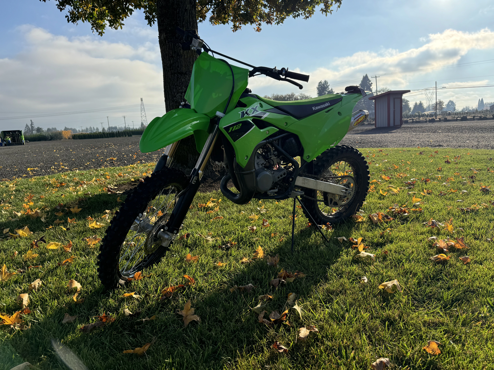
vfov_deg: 56.8
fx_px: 343
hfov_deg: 71.6
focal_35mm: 24
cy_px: 185
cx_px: 247
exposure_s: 1/3802
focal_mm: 6.76
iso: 80
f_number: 1.78
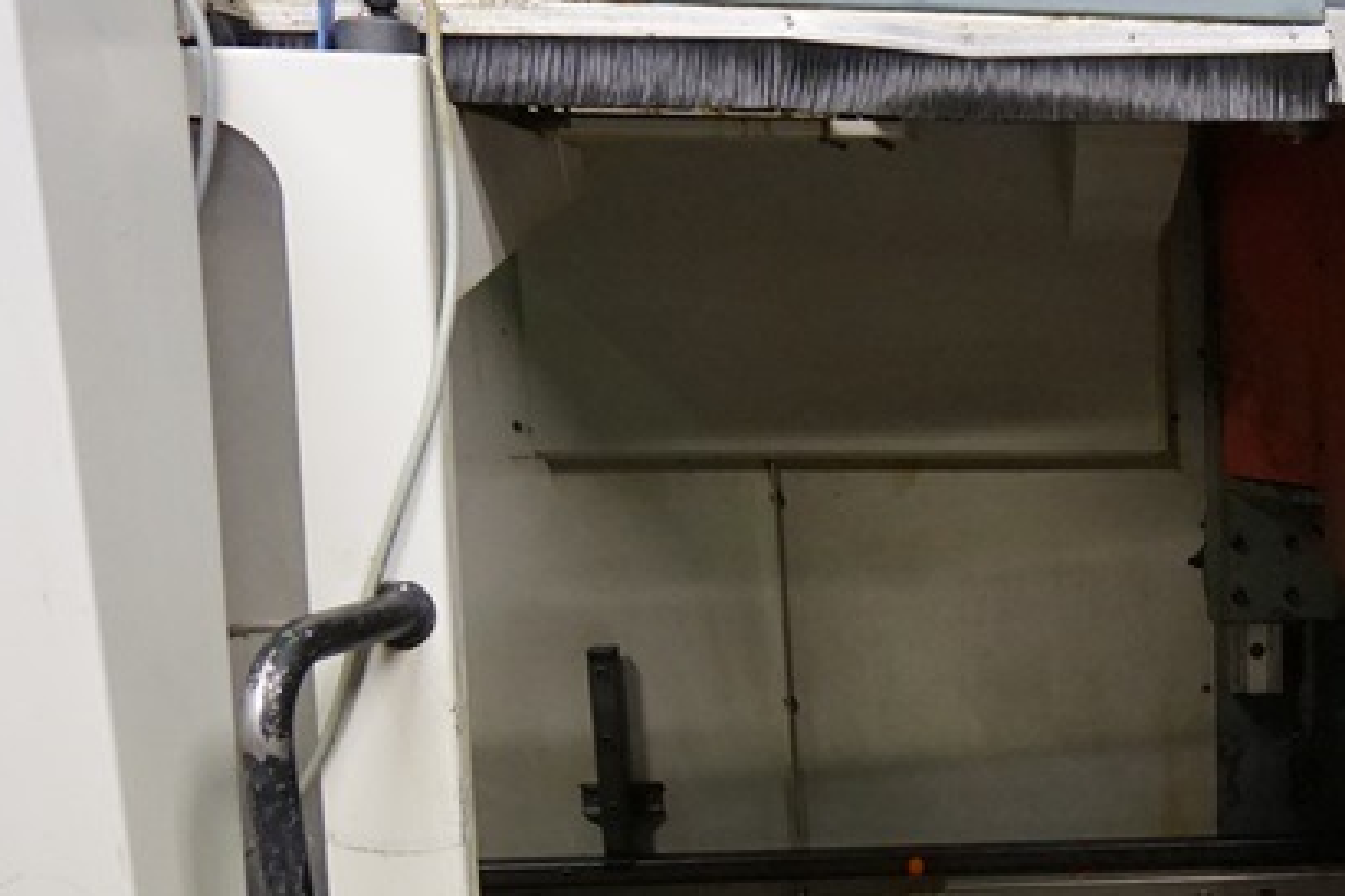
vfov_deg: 21.8
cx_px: 1460
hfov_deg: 30.2
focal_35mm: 60
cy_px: 899
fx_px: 2241
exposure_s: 1/160
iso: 1600
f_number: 3.5
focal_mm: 16
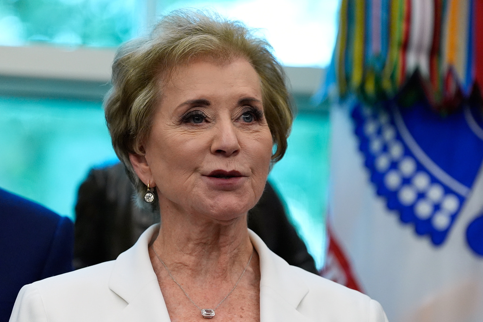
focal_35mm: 264
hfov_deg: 7.8
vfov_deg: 5.2
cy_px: 161
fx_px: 3542
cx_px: 242
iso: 3200
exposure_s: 1/320
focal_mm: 176
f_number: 2.8
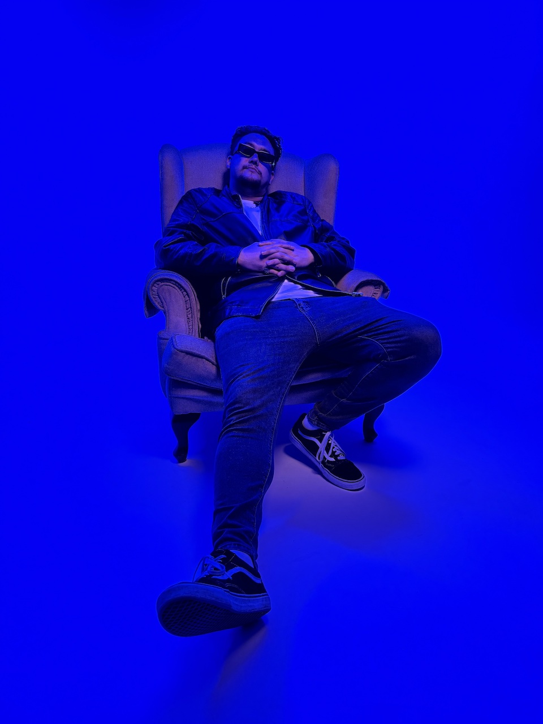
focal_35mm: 24
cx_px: 272
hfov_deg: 56.8
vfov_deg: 71.6
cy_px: 362
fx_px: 502
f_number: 1.78
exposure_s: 1/60
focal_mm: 6.86
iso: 320
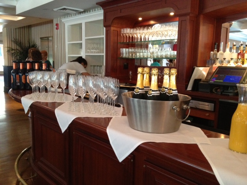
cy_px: 92
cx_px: 124
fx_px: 250
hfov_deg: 52.6
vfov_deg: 40.7
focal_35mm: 35
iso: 400
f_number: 2.4
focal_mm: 4.28
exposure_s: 1/20
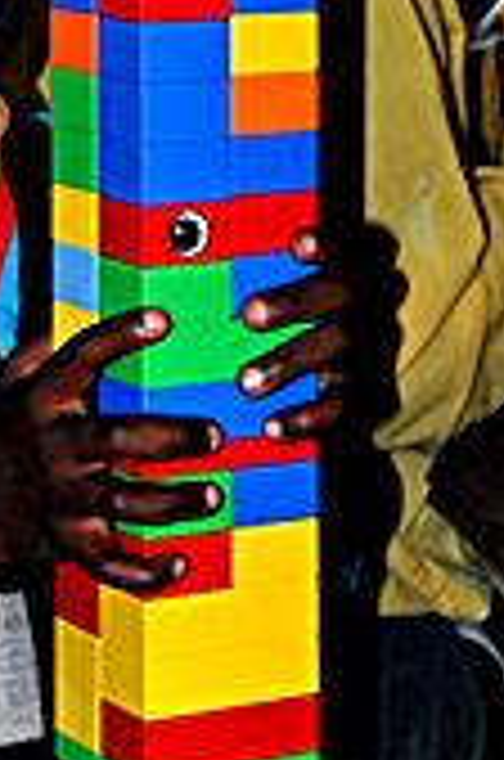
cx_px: 232
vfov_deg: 13.0
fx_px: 3264
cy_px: -103
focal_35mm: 155
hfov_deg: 8.8
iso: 800
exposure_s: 1/60
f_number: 4.5
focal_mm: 29
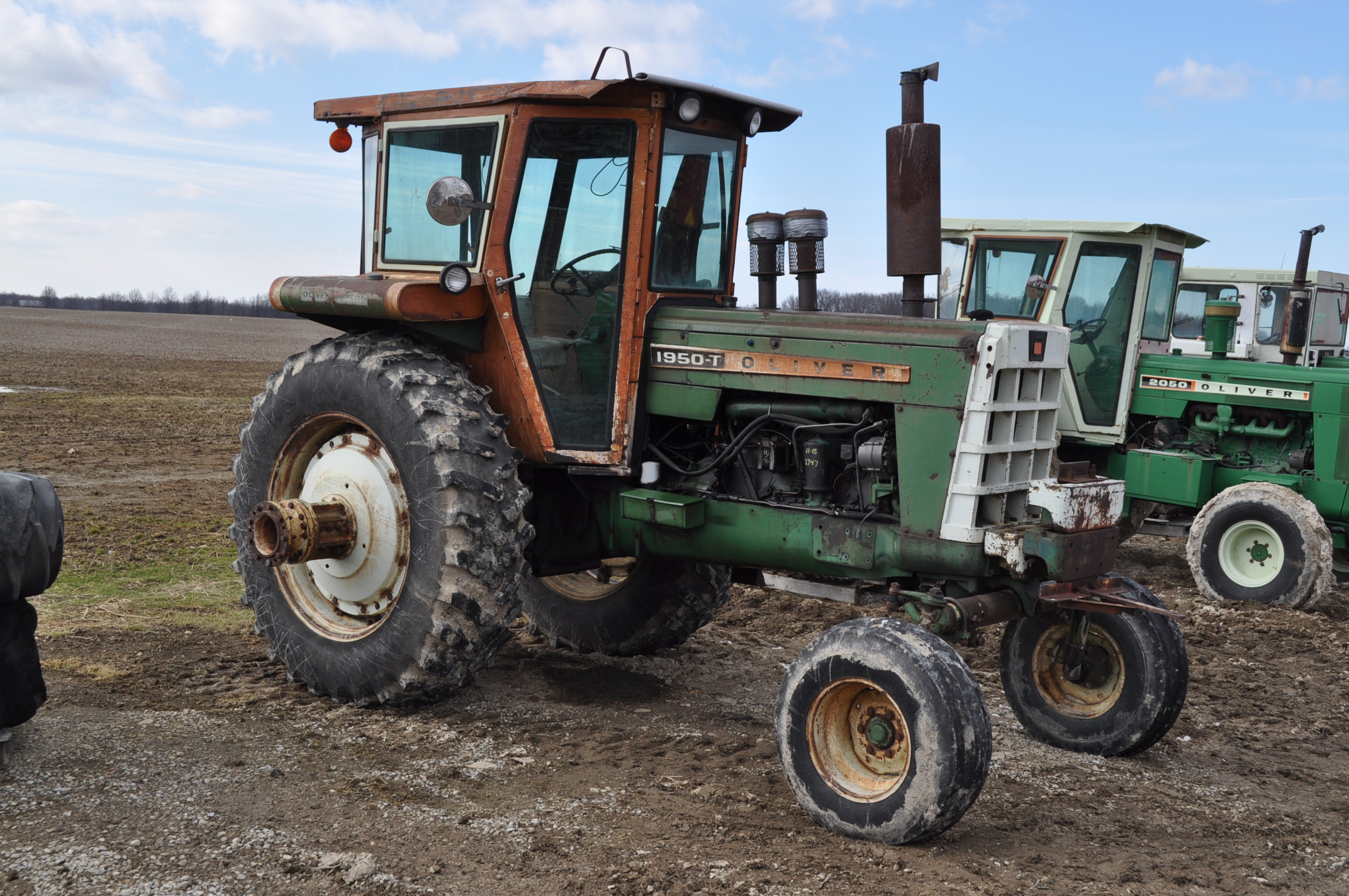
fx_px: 1460
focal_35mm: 39
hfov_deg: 49.6
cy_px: 448
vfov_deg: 34.1
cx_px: 674
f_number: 8
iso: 200
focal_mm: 26
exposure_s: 1/250
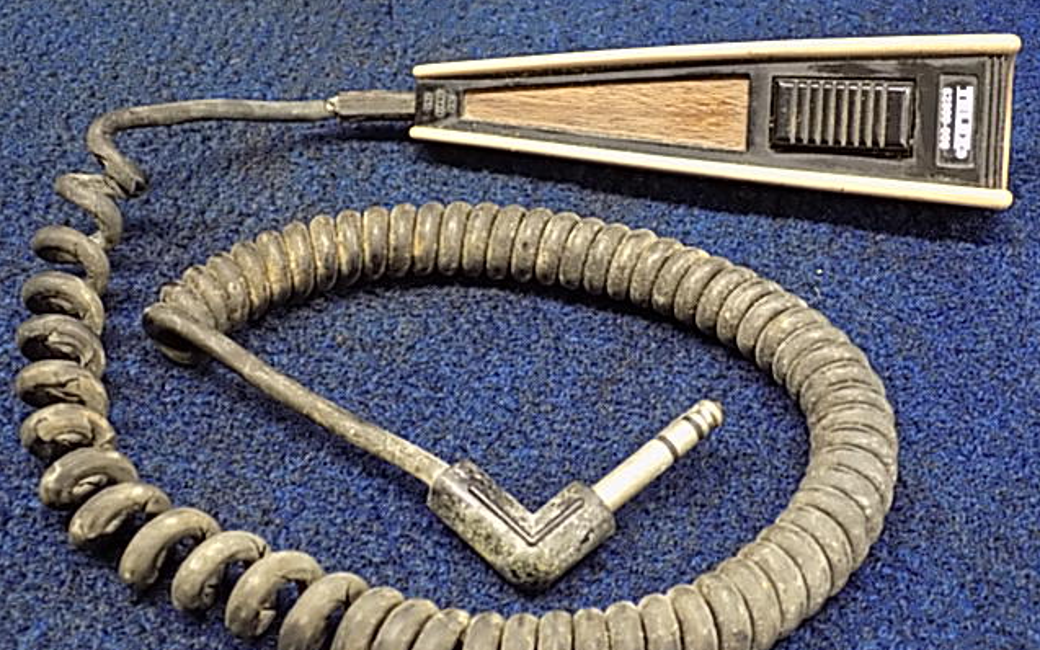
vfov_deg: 26.3
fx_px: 1389
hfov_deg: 41.1
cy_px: 374
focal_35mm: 49
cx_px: 519
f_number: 3.7
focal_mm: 8.1
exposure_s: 1/10
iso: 400
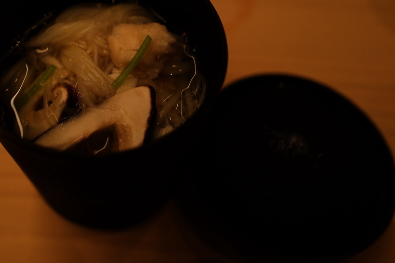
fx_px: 450
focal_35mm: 41
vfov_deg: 32.4
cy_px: 92
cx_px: 117
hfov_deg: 46.3
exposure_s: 1/200
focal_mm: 28
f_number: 4.5
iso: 800
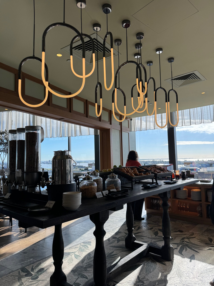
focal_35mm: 24
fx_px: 198
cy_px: 143
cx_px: 107
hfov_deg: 56.8
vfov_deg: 71.6
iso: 80
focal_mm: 6.76
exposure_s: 1/966
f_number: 1.78
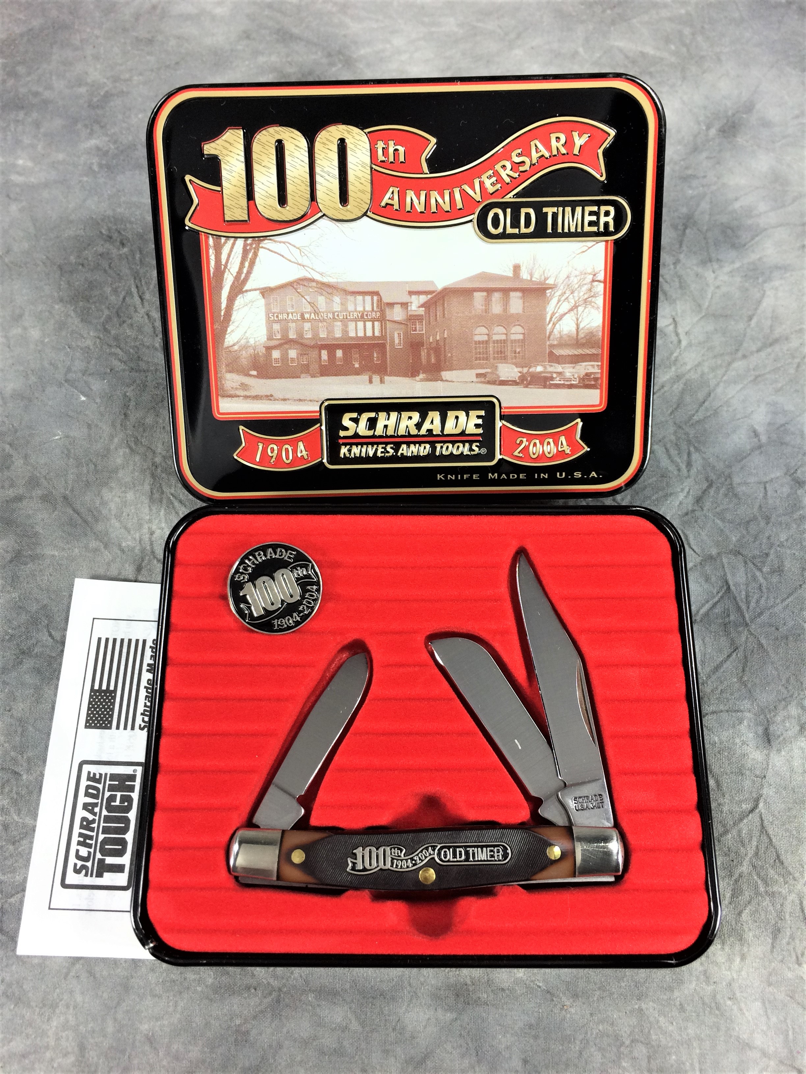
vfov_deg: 61.7
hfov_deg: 48.2
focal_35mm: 29
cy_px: 537
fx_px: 900
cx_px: 403
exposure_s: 1/120
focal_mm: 4.15
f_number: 2.2
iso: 64
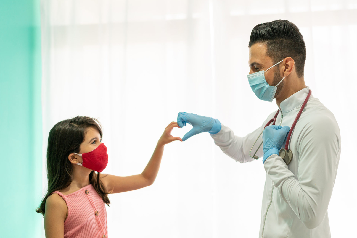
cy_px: 119
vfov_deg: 24.6
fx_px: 546
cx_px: 178
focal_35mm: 55
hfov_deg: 36.2
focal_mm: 55
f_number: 2.5
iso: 500
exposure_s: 1/200
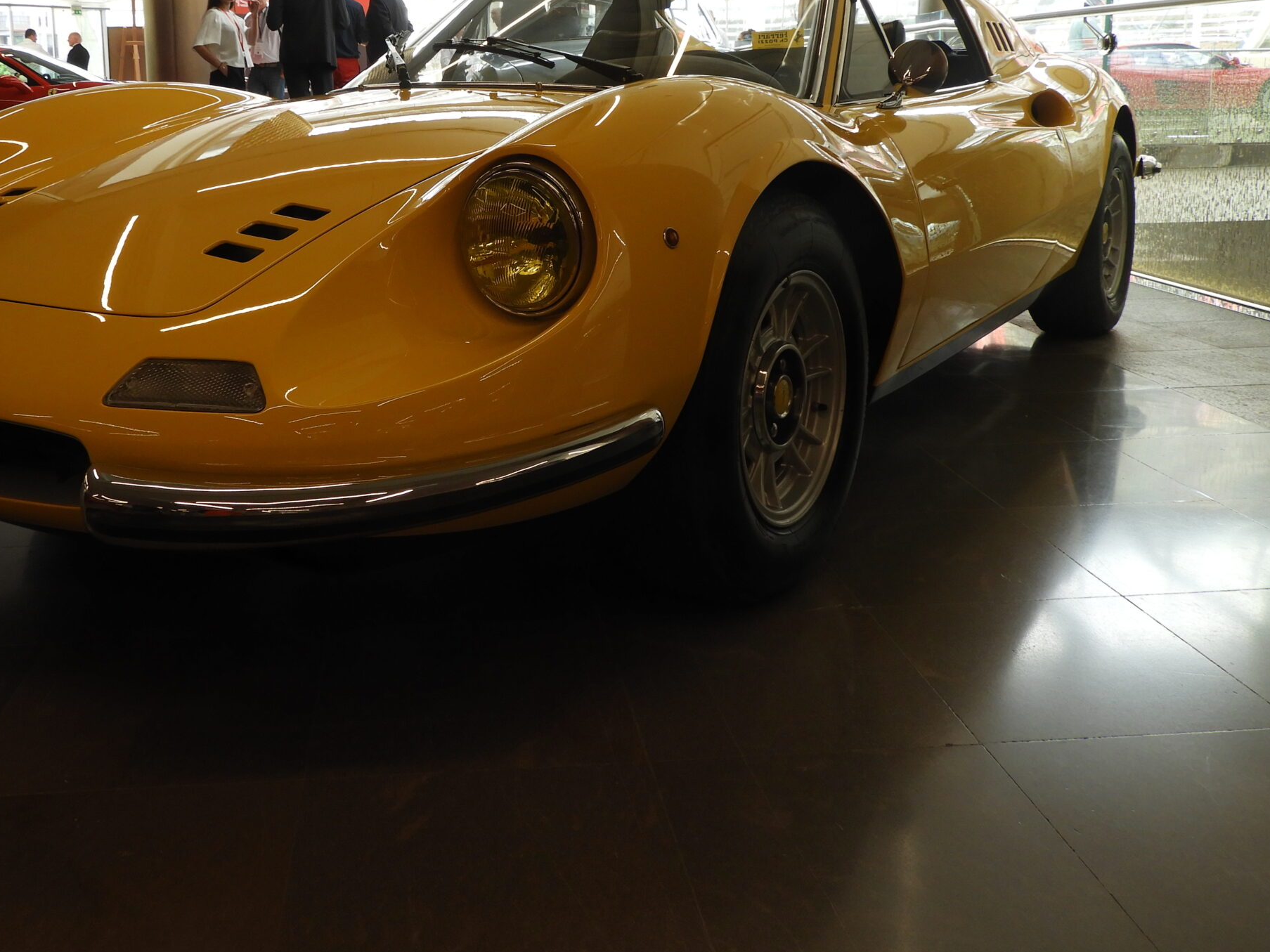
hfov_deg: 53.6
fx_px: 1247
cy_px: 288
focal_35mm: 34
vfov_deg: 41.0
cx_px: 512
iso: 100
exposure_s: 1/80
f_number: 3.3
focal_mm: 4.3
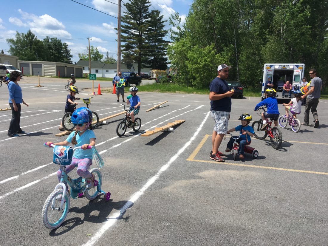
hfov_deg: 61.7
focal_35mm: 29
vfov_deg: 48.2
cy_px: 123
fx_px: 275
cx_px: 164
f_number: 2.2
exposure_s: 1/2137
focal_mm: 4.15
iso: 25
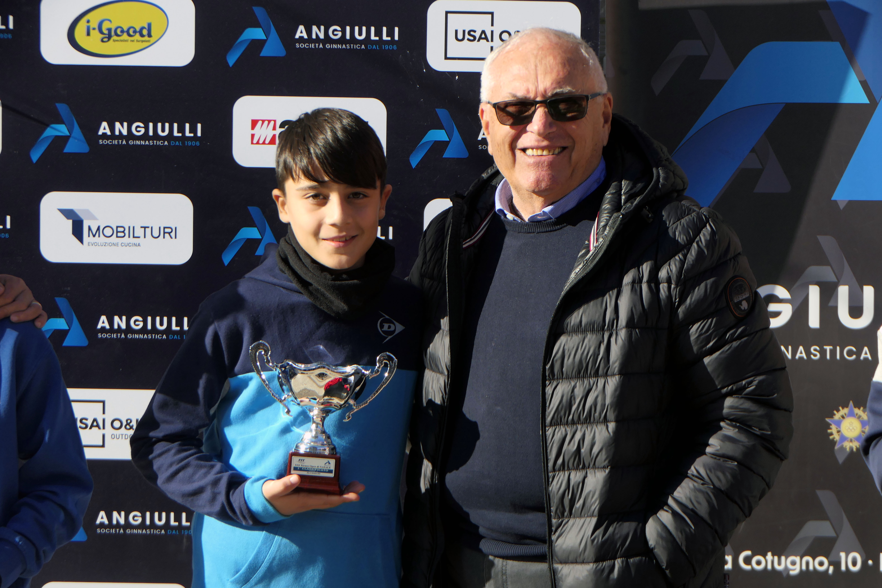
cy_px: 294
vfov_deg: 16.3
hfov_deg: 24.2
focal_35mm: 84
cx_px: 441
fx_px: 2058
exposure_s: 1/60
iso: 200
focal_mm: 30.8
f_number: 4
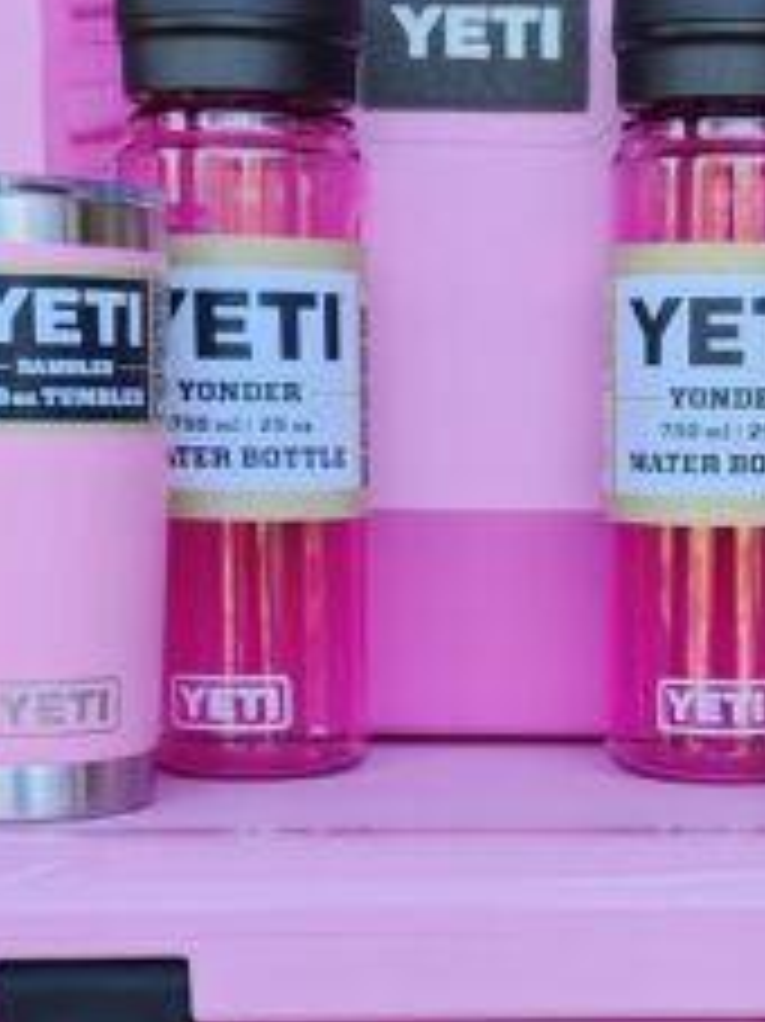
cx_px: 648
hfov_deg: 18.0
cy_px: 788
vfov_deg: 23.8
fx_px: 2389
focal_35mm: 81
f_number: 1.8
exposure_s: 1/180
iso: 50
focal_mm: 6.4
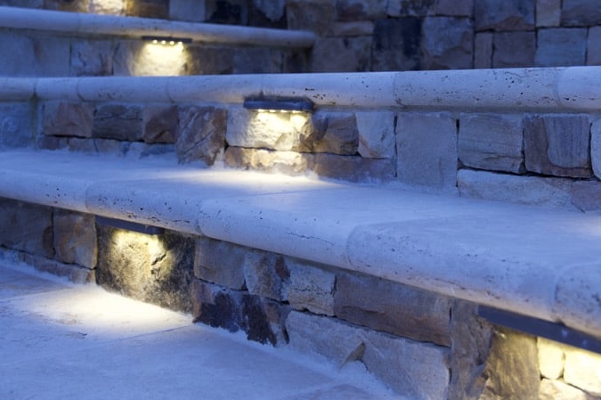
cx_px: 320
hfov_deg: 35.7
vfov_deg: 24.1
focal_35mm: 56
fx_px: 933
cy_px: 164
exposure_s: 1/100
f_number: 4
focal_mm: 29.5
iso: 400
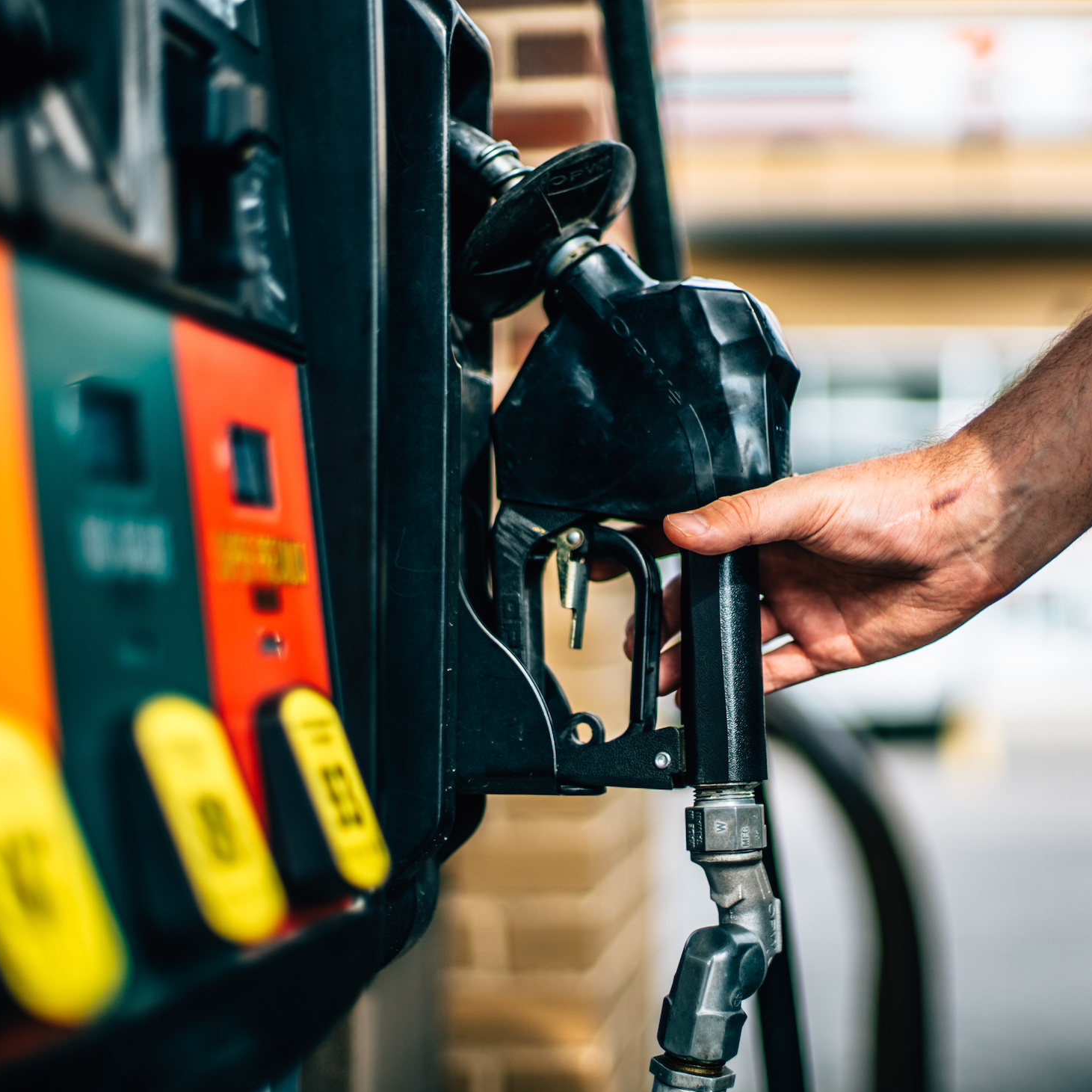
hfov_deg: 26.8
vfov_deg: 26.9
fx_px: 2284
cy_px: 548
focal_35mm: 64
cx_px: 662
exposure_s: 1/2500
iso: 50
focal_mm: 50
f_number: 1.4
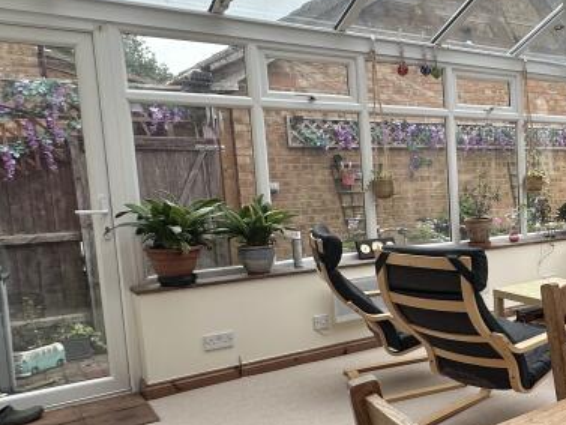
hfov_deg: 39.8
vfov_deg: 37.7
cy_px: 242
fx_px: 622
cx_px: 623
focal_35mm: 38
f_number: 2.2
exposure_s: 1/307
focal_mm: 2.22
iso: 40
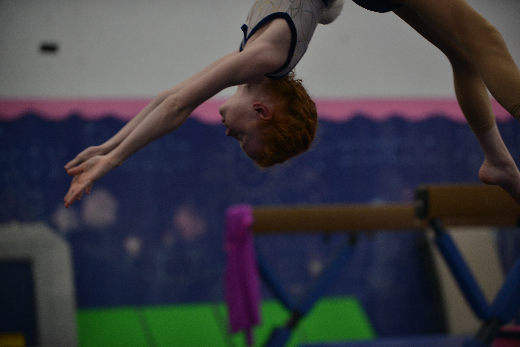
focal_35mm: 125
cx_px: 260
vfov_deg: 11.0
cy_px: 174
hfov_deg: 16.4
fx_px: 1805
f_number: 2.8
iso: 640
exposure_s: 1/80
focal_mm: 125
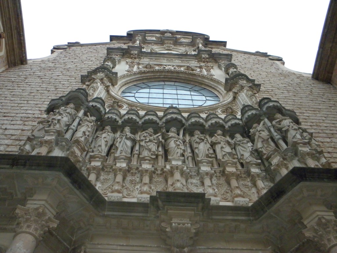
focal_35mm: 33
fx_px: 321
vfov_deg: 42.9
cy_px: 126
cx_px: 168
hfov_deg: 55.4
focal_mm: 5.9
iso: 500
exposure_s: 1/50
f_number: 3.6
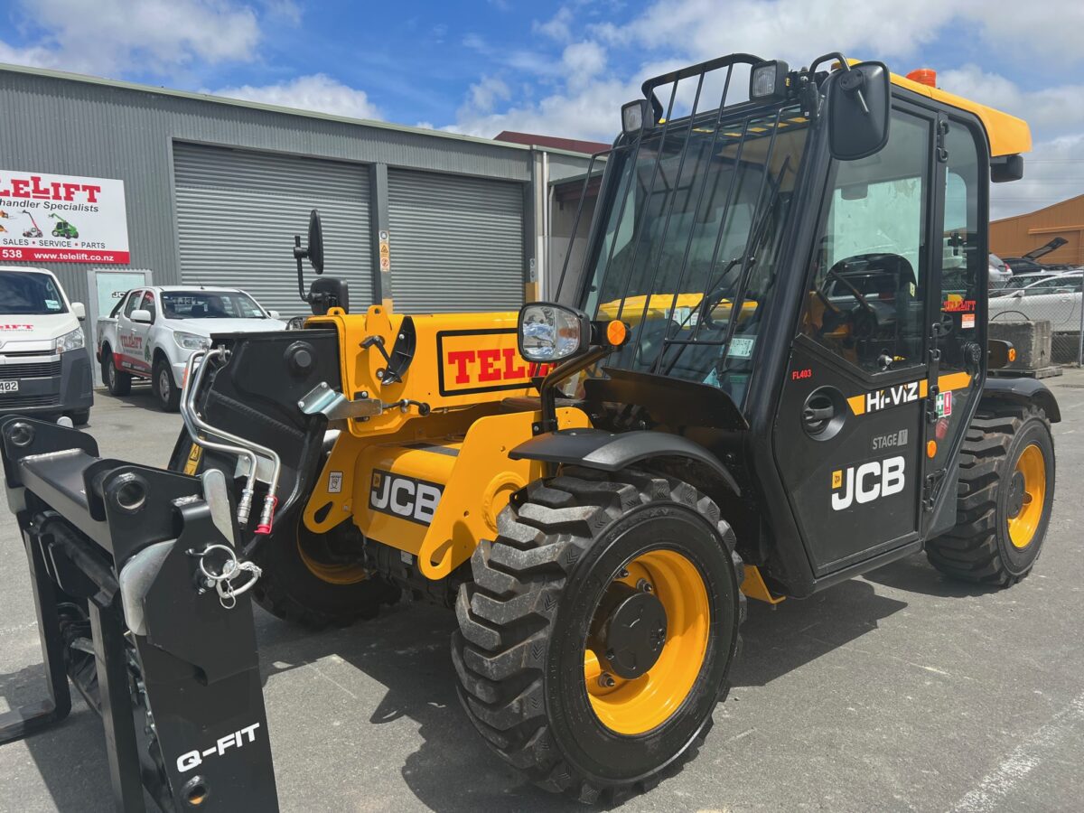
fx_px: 814
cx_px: 542
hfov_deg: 67.3
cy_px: 406
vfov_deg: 53.1
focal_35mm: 26
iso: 50
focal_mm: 5.7
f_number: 1.5
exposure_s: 1/3968
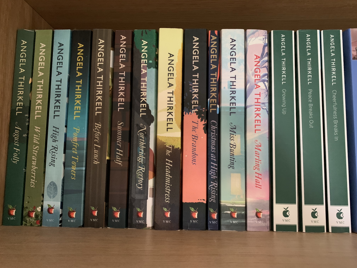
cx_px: 178
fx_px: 268
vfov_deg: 53.1
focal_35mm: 26
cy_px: 134
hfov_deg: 67.3
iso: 640
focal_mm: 4.25
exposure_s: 1/30
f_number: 1.8
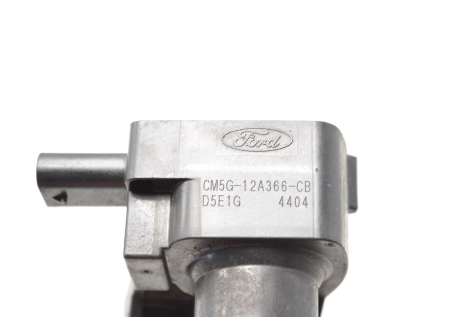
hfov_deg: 24.6
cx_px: 238
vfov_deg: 16.5
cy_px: 158
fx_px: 1090
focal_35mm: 82
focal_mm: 55
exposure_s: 1/80
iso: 2000
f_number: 5.6
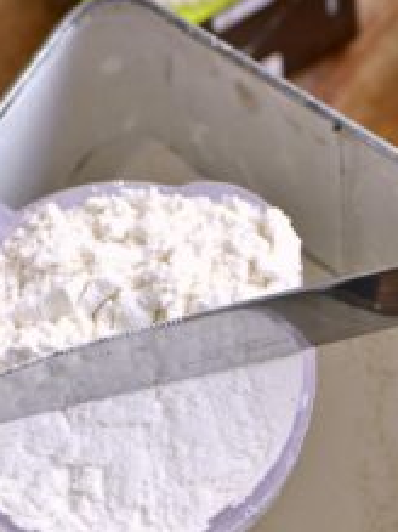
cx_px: 262
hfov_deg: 9.1
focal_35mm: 163
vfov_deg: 12.1
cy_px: 343
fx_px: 2501
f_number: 8
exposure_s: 1/5
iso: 100
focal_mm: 55
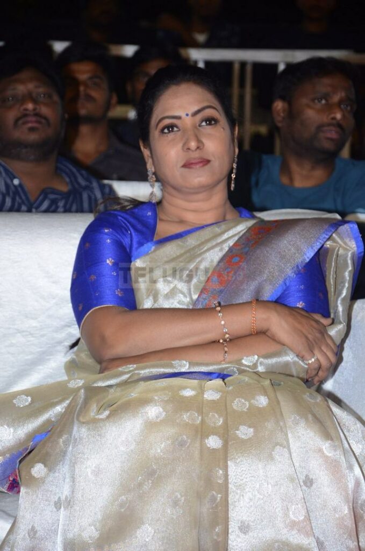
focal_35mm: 158
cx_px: 182
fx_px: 2404
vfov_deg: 13.1
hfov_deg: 8.7
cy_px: 276
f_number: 5.6
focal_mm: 105
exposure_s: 1/125
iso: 800
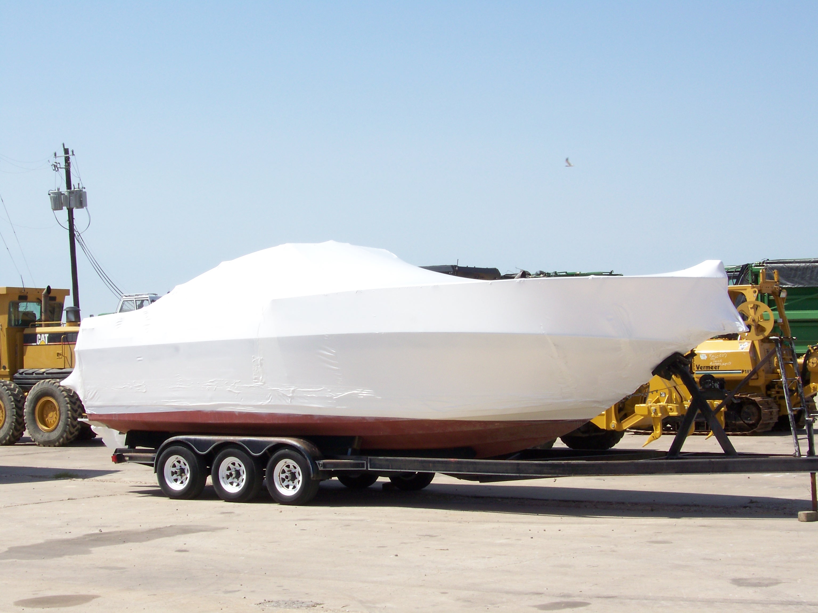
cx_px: 409
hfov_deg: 27.8
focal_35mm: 70
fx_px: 1654
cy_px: 306
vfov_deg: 21.0
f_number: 9
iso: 64
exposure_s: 1/125
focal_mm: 11.7
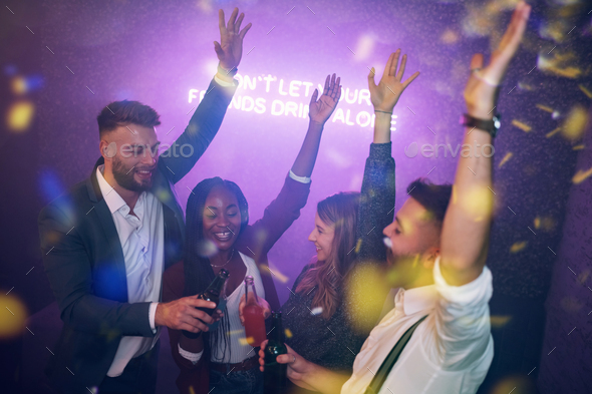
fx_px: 575
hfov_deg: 54.4
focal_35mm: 35
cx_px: 296
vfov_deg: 37.8
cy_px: 197
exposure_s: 1/125
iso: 640
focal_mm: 35
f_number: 1.8
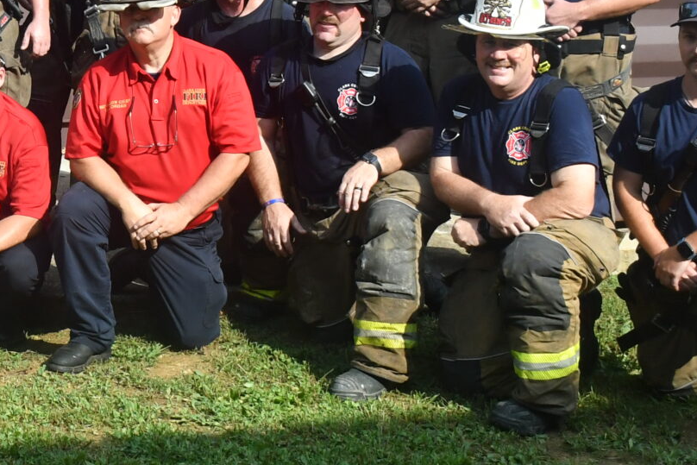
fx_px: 2207
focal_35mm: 114
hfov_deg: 17.0
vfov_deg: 11.8
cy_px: -41
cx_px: -167
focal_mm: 24
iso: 800
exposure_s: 1/2000
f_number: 7.1
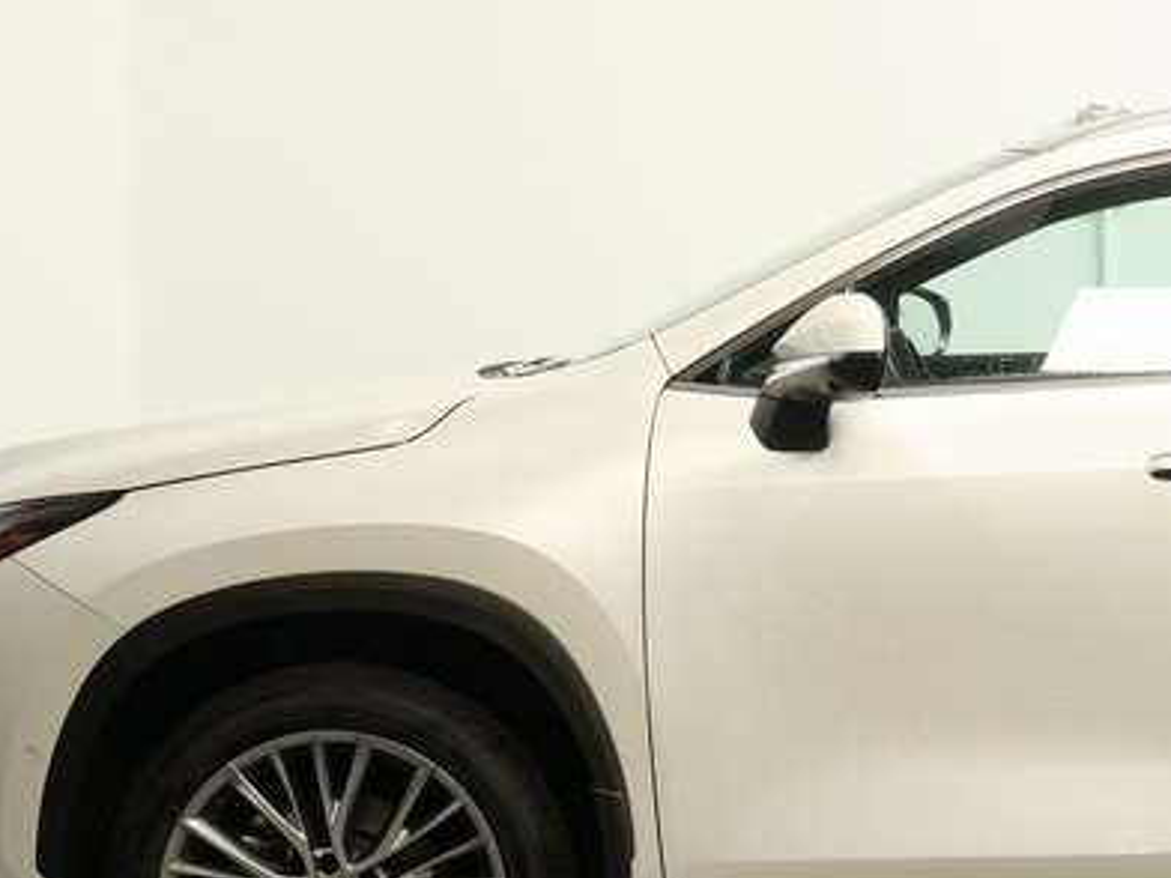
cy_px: 567
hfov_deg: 16.8
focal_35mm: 115
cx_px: 1120
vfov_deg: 12.9
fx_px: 3890
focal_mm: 22
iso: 250
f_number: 5.6
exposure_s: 1/200
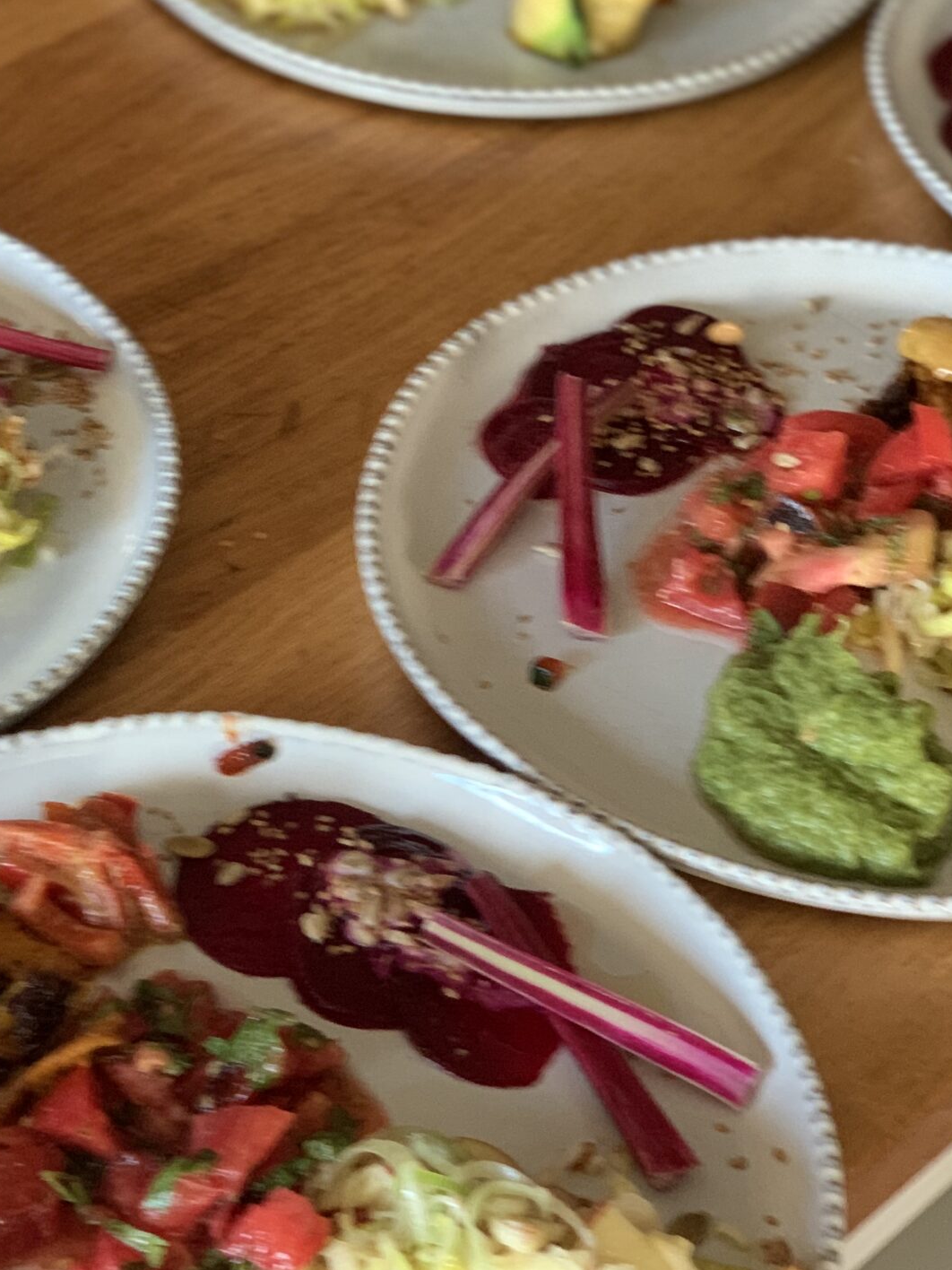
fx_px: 3447
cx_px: 203
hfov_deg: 15.6
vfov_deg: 20.8
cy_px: 500
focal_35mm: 94
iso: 200
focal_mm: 6
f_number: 2.4
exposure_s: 1/60
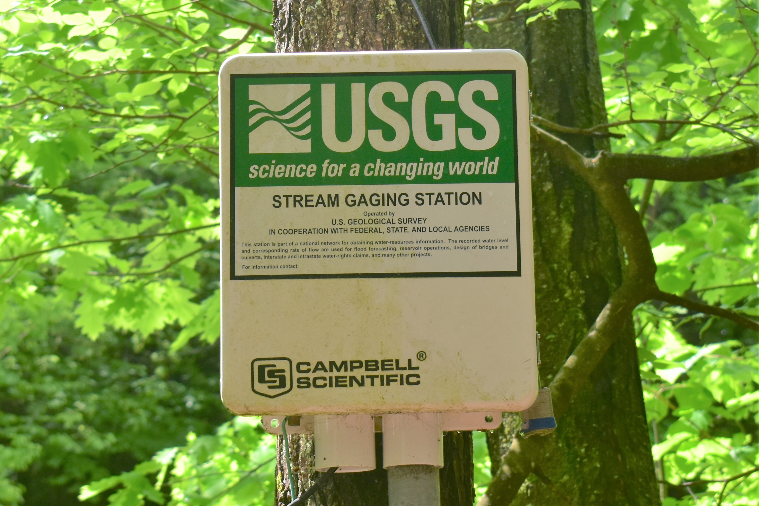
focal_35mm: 69
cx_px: 380
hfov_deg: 29.2
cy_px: 253
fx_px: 1455
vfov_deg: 19.7
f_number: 9
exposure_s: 1/125
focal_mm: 46
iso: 400
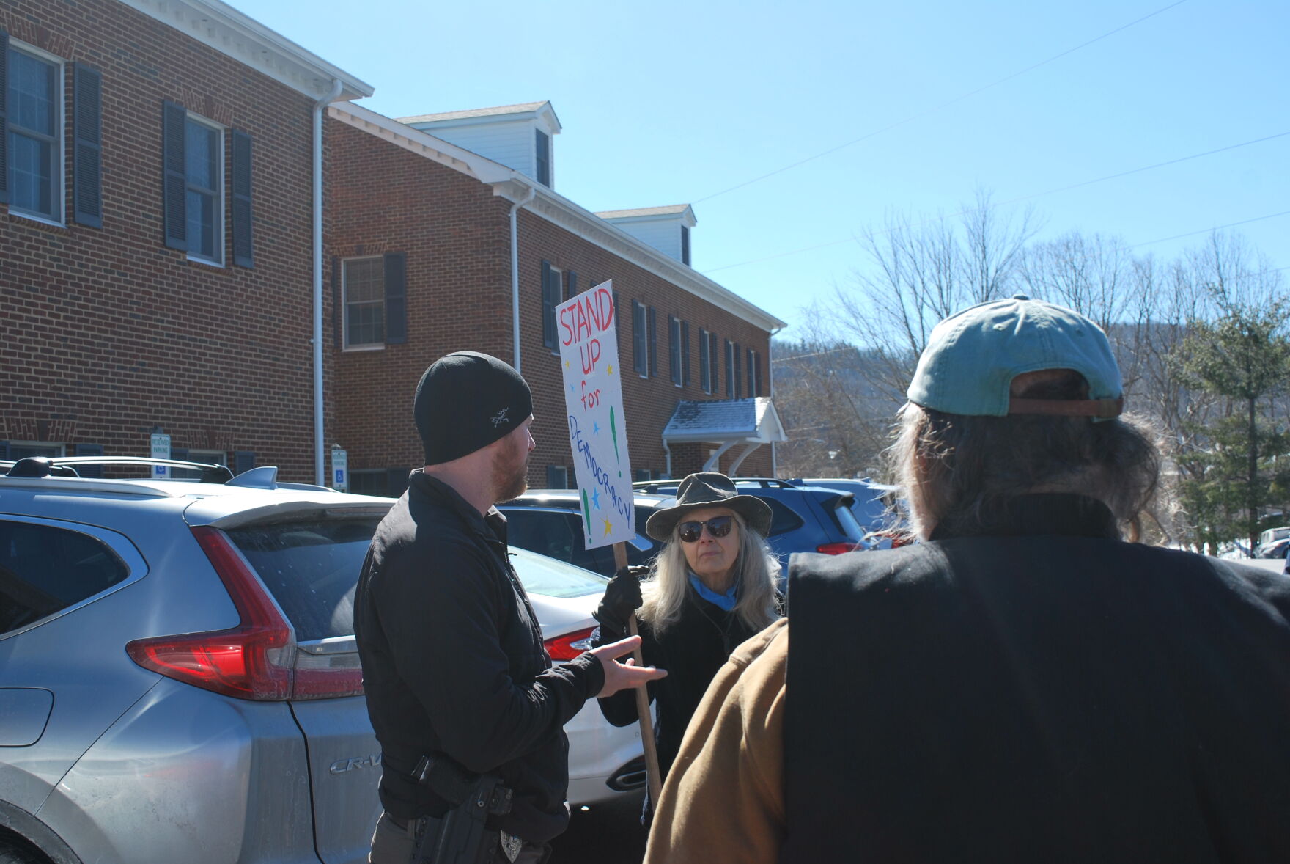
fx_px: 1453
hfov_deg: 47.9
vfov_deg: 33.1
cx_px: 645
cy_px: 432
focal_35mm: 40
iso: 100
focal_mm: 27
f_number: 7.1
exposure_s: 1/200
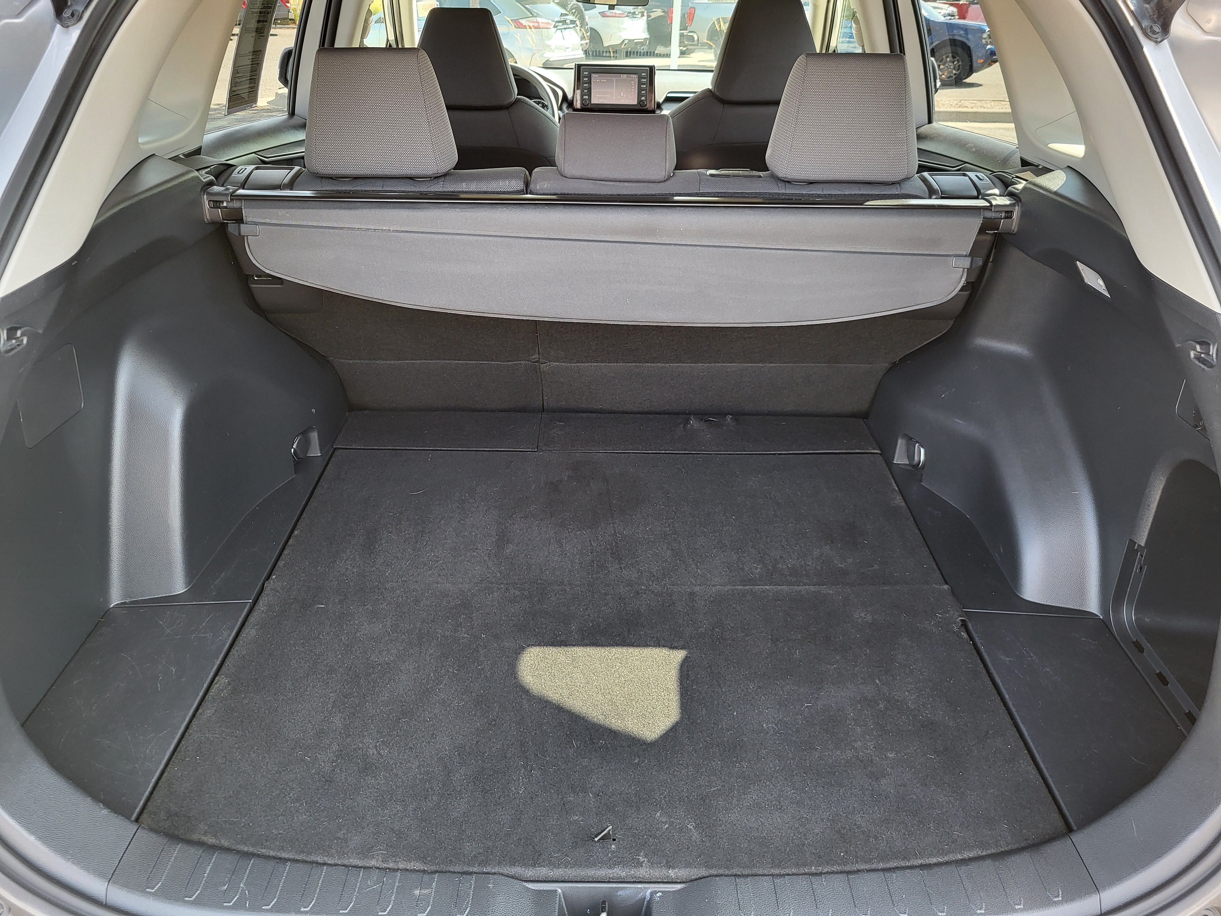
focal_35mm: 26
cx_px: 610
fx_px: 917
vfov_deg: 53.1
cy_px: 458
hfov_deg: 67.3
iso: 125
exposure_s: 1/120
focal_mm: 5.4
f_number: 1.8
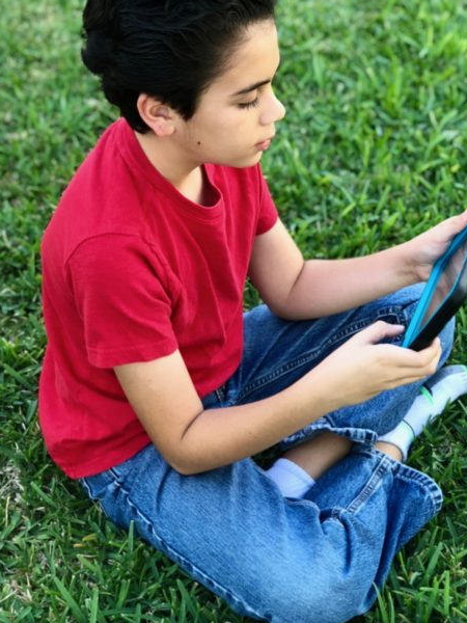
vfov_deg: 27.3
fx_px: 1277
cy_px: 239
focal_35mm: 71
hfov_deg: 20.7
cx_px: 279
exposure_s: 1/40
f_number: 2.8
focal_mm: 6.6
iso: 25
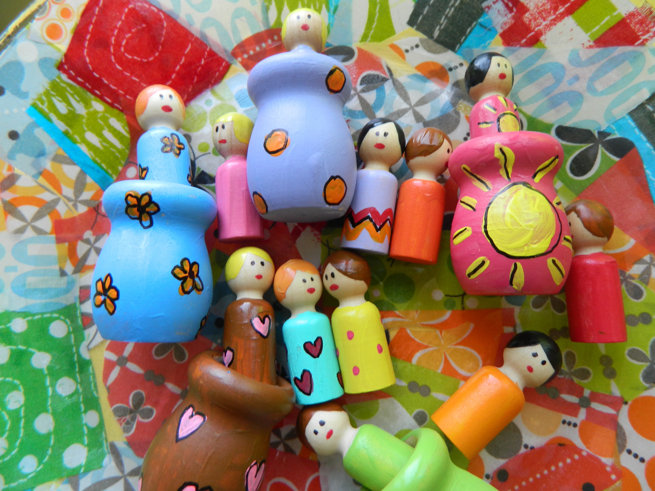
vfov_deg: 54.9
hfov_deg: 69.4
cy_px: 246
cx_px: 328
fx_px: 473
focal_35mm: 25
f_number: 3.1
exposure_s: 1/30
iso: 100
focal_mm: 4.5
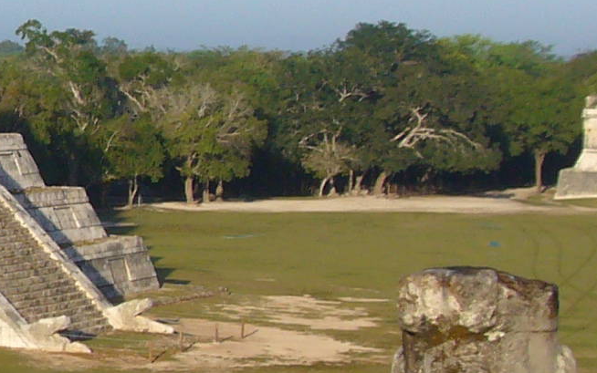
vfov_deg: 6.3
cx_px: -536
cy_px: 237
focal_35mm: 210
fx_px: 3417
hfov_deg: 9.4
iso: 80
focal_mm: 7.5
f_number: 7.1
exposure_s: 1/200
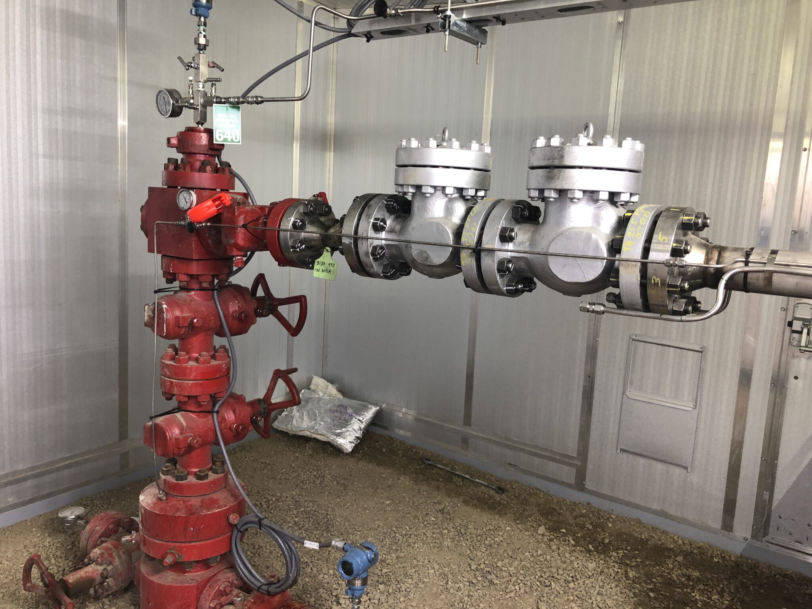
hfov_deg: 63.4
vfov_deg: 49.7
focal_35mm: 28
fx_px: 657
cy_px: 304
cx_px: 406
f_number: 1.8
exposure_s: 1/24
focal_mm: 3.99
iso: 32
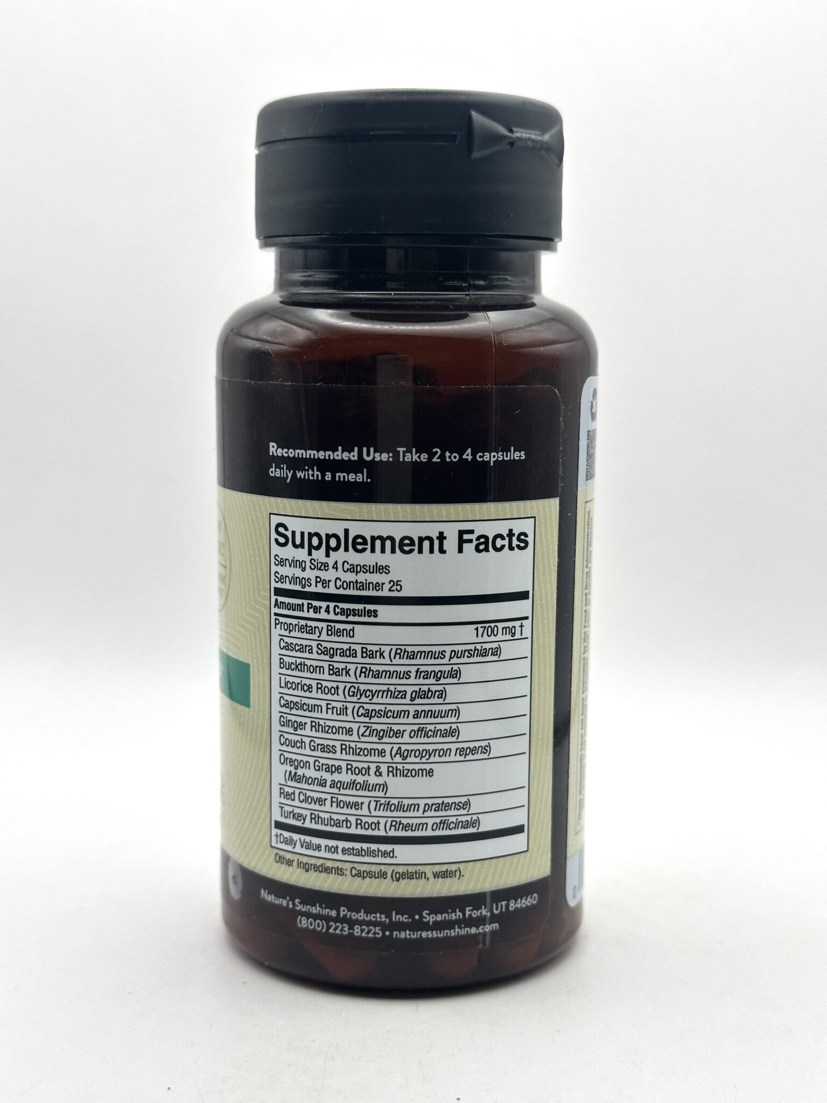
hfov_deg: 30.3
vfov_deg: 39.7
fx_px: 1529
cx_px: 414
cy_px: 552
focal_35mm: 48
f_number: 1.78
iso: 64
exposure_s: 1/276
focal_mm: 6.86
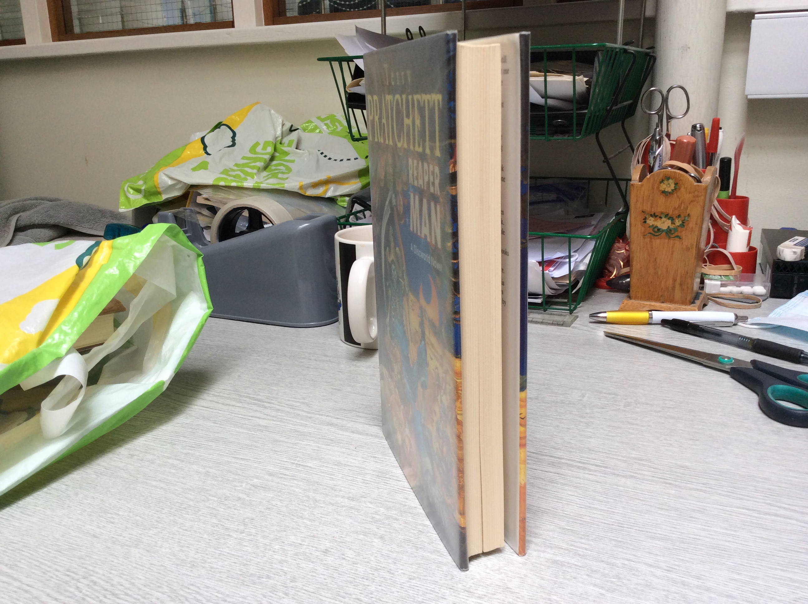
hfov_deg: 56.9
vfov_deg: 44.1
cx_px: 404
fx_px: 746
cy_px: 302
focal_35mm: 32
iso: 32
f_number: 2.4
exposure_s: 1/33
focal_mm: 3.3
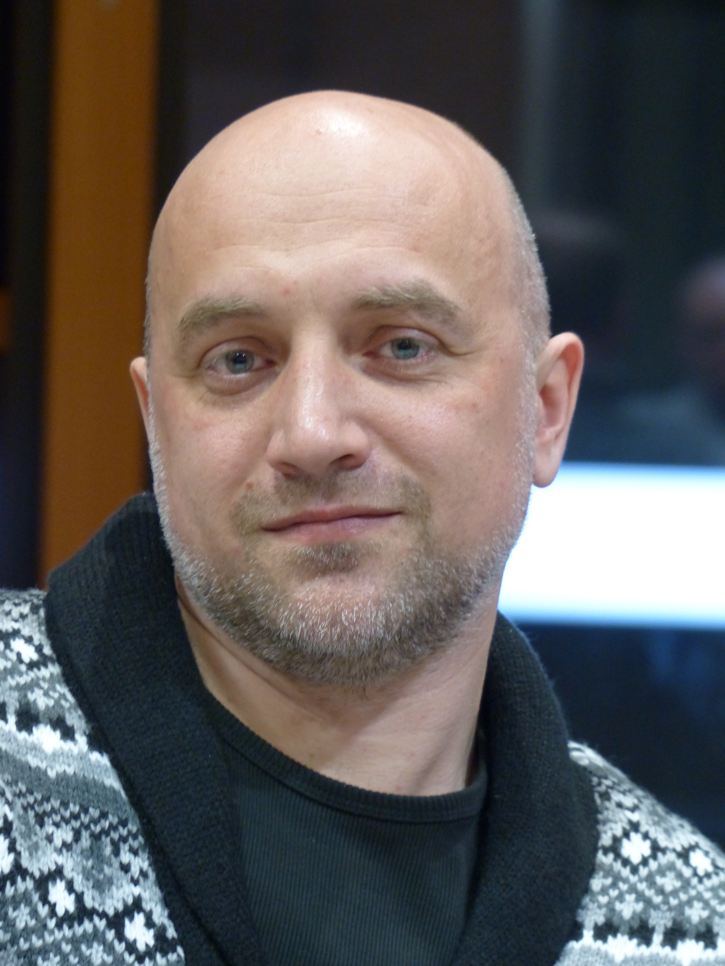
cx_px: 362
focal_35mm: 263
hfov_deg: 5.7
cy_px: 483
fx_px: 7344
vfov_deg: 7.5
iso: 400
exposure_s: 1/30
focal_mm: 47.4
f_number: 2.8
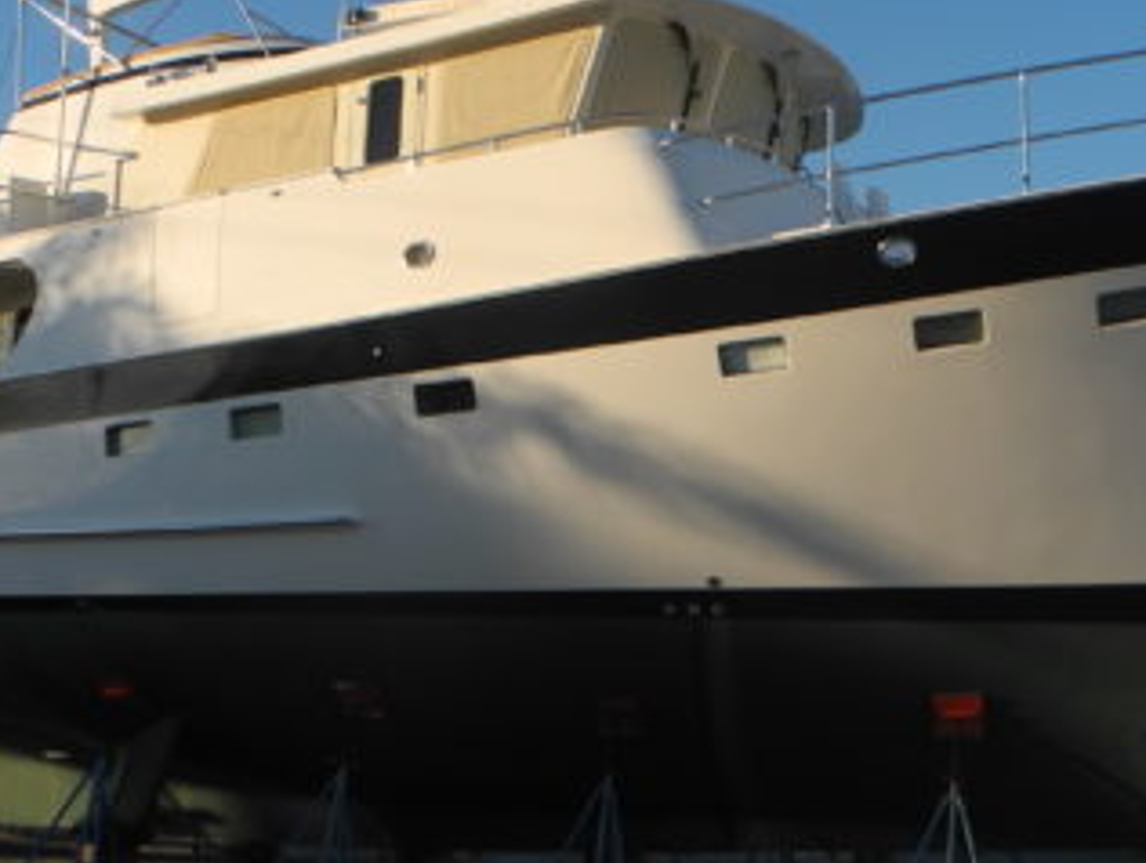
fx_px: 1989
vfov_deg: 24.4
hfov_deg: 32.1
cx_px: 609
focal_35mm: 60
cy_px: 306
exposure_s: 1/800
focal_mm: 6
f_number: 3.5
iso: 100
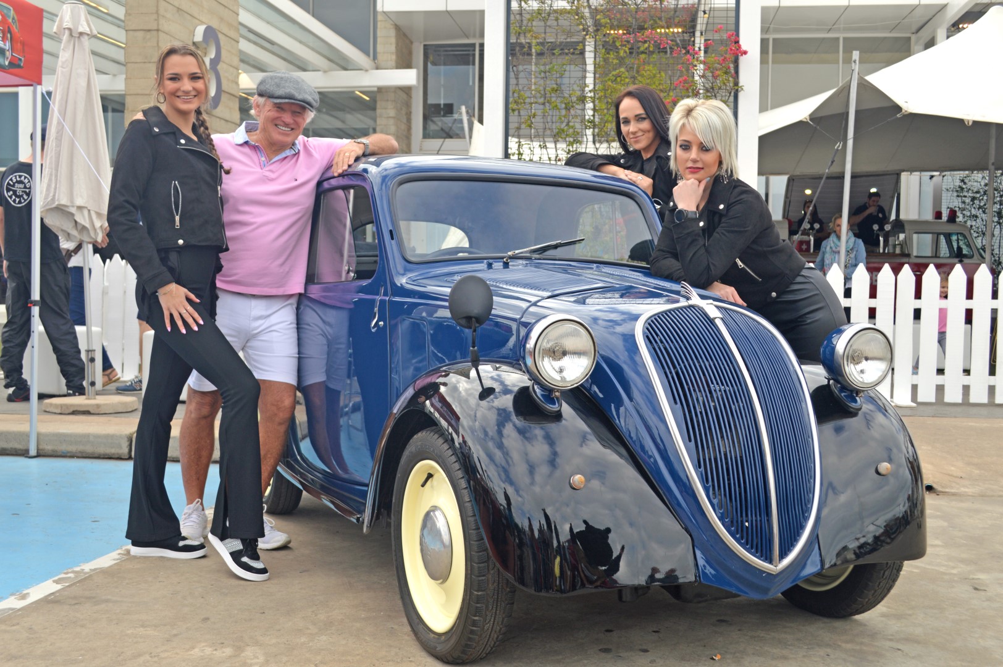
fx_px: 1086
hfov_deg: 49.6
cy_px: 334
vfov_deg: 34.2
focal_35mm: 39
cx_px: 502
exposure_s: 1/125
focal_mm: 26
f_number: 5.6
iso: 100
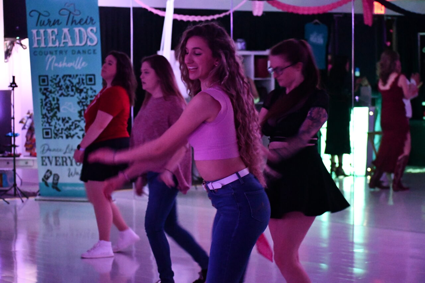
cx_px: 212
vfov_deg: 11.4
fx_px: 1417
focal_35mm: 120
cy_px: 142
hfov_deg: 17.1
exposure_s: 1/50
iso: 12800
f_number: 4.8
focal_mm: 80
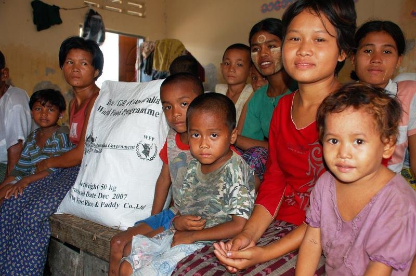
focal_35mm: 39
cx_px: 208
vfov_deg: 34.2
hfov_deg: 49.6
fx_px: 450
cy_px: 138
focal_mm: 26
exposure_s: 1/60
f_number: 4
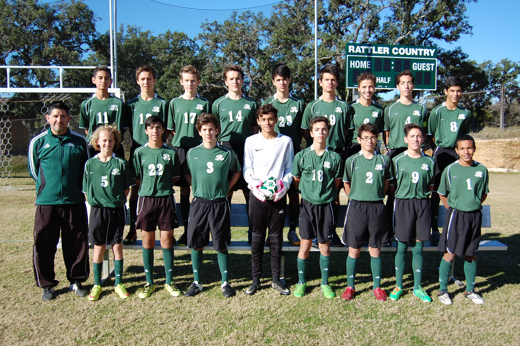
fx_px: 498
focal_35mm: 34
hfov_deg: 55.1
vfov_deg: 38.3
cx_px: 260
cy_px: 173
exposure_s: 1/1000
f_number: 4.5
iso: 200
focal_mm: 23
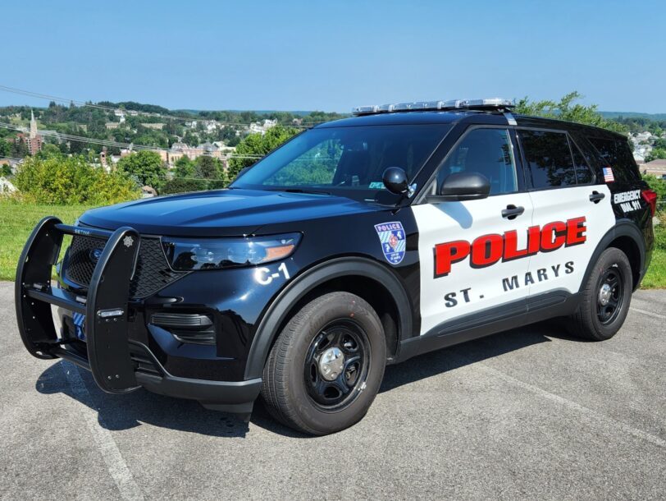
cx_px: 333
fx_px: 443
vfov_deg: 58.9
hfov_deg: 73.9
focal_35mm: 23
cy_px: 250
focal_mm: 5.4
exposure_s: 1/1429
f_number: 1.8
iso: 20
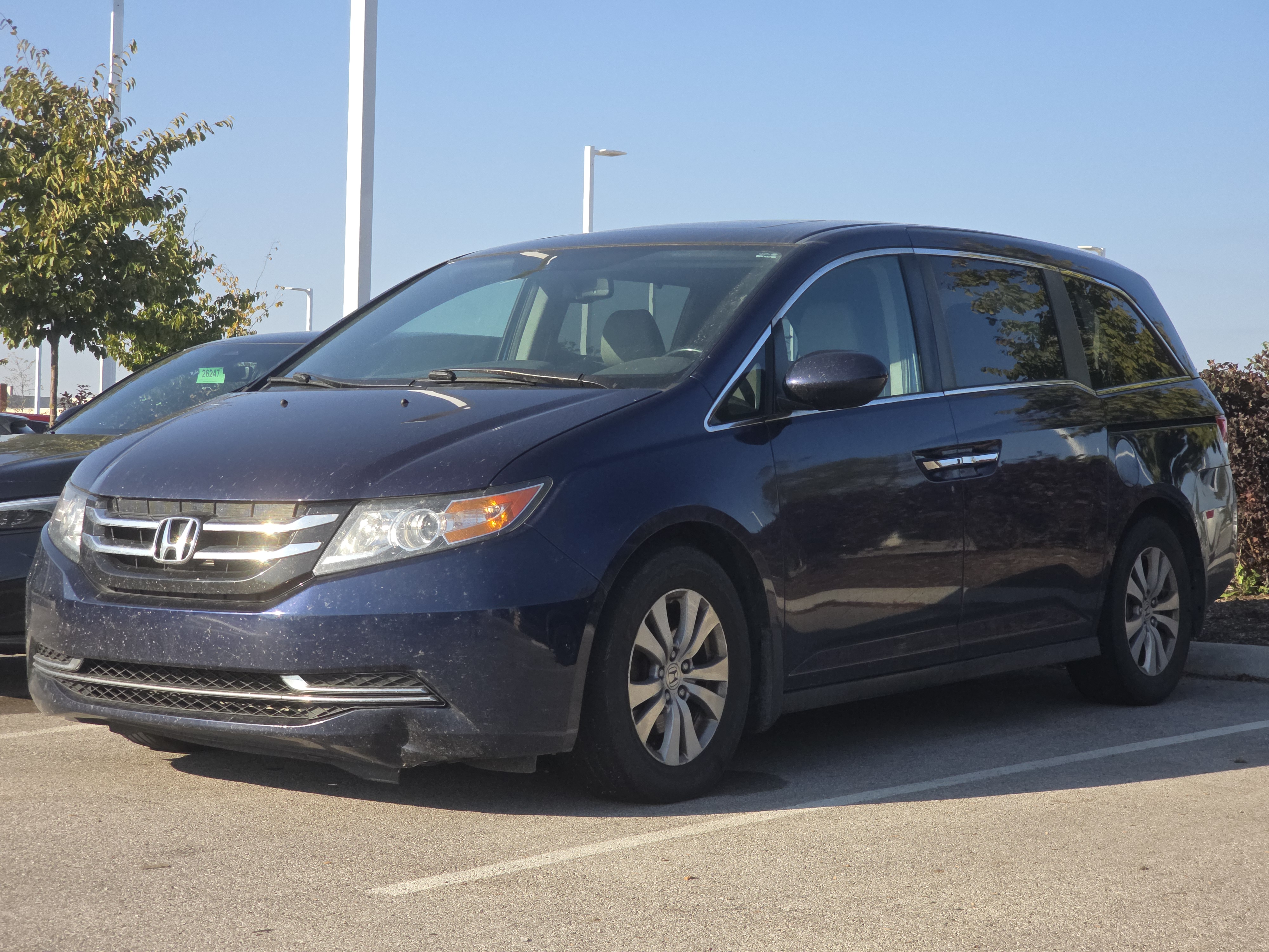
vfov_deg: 21.3
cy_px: 476
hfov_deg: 28.2
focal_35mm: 69
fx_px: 2529
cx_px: 634
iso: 50
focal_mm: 7.9
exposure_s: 1/1325
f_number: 2.4
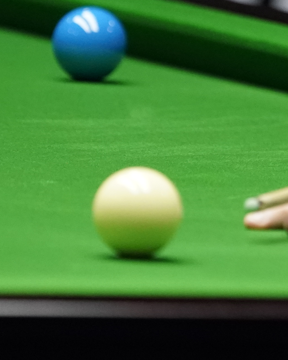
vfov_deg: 1.6
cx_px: 409
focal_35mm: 1219
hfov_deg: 1.3
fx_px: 12993
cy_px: -89
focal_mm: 339
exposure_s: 1/320
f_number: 5.6
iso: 5000
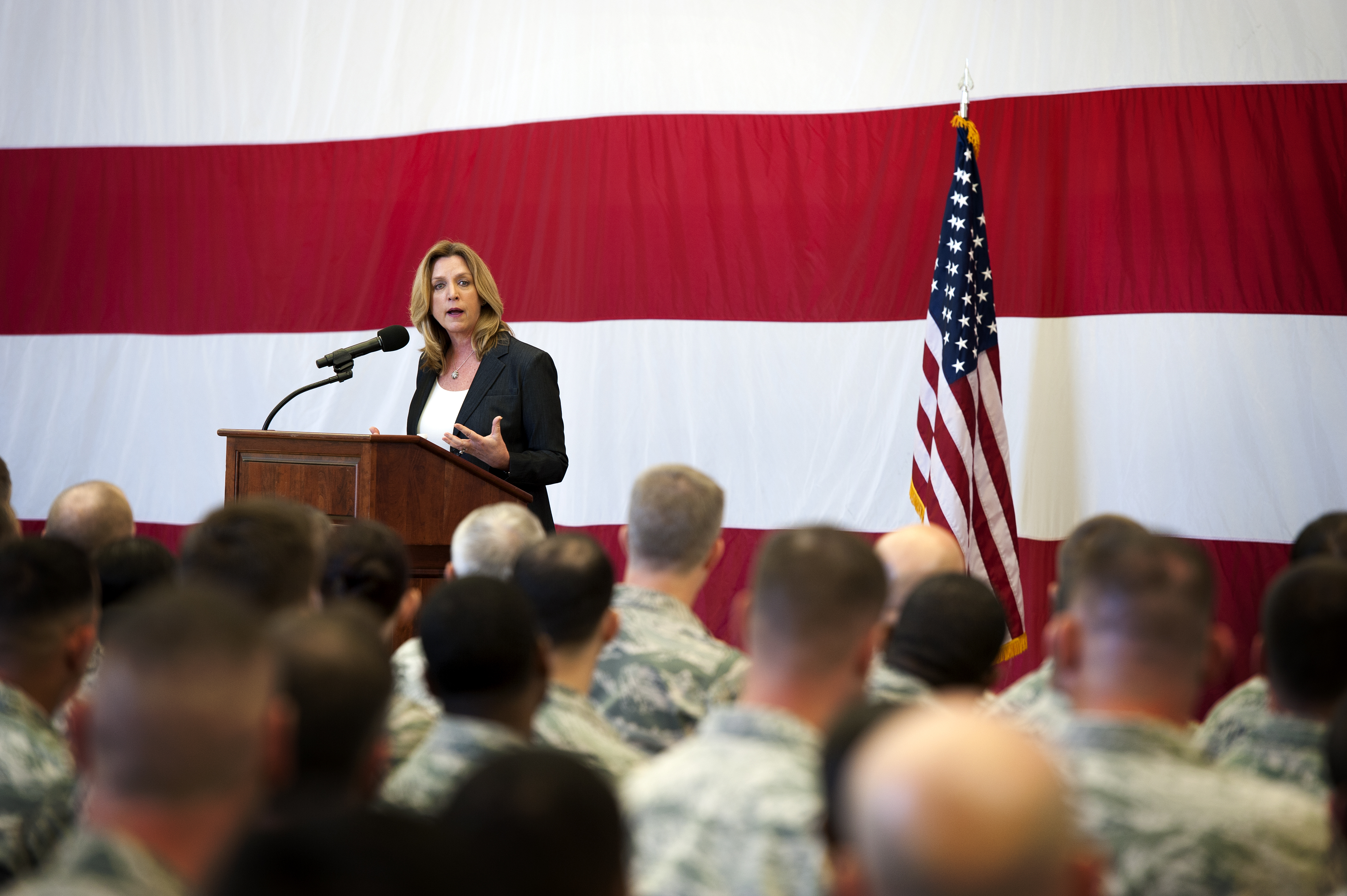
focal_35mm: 175
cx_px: 674
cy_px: 448
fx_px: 6544
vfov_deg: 7.8
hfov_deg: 11.8
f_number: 4.5
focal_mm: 175
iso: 400
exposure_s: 1/60
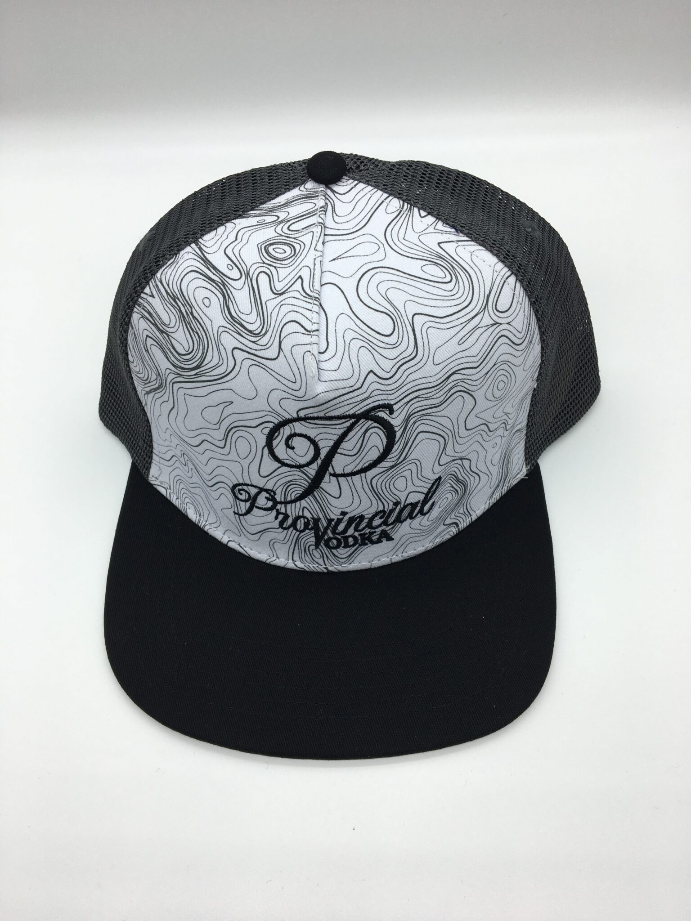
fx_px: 772
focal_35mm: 29
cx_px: 346
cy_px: 460
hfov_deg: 48.2
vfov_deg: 61.7
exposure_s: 1/509
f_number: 2.2
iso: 25
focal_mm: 4.15
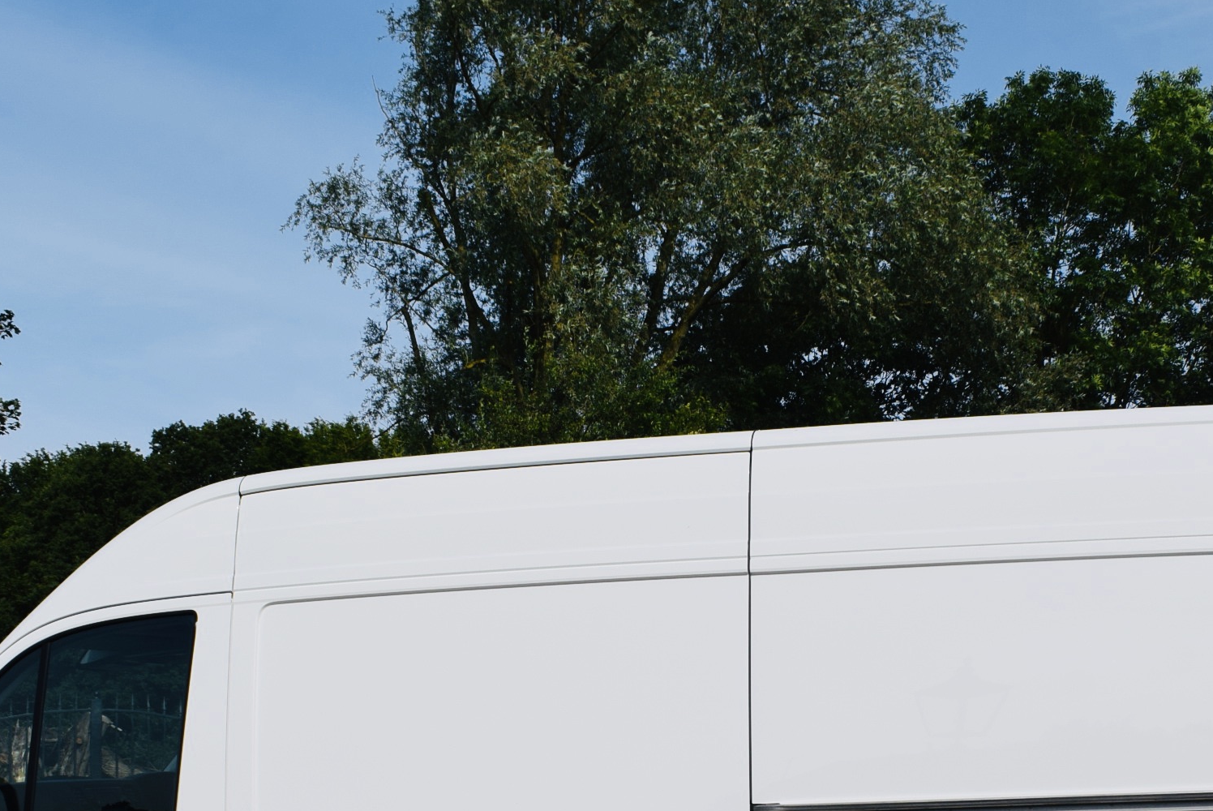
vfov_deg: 22.2
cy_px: 719
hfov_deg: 33.3
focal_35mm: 60
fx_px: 2023
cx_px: 735
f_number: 11
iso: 200
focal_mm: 20
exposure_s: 1/500
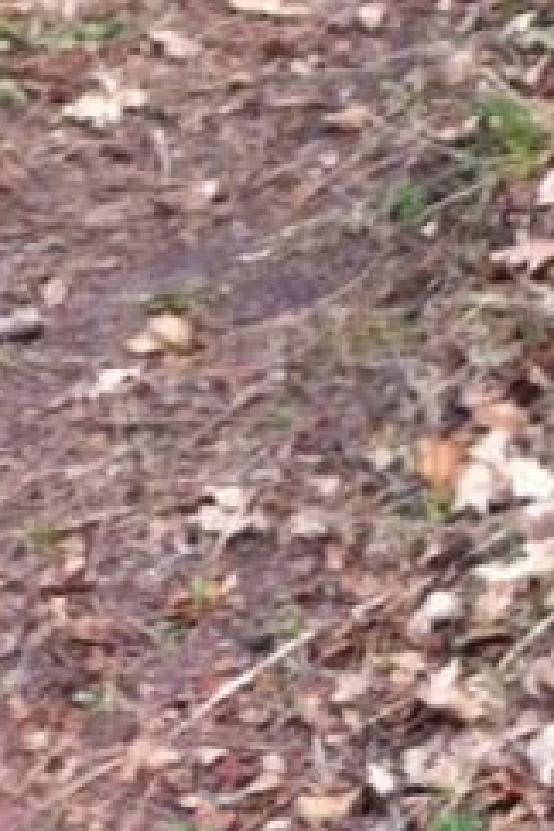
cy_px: -1669
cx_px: 1713
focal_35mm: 224
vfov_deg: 7.9
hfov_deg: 5.7
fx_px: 5170
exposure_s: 1/120
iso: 100
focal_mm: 3.85
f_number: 2.8
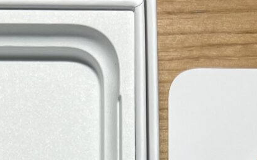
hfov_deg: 15.3
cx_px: 63
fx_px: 952
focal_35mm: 136
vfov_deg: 9.0
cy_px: 323
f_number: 1.5
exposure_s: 1/155
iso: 40
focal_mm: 5.7
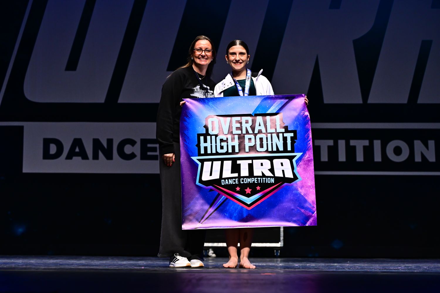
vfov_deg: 19.5
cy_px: 146
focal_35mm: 70
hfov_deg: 28.8
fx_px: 855
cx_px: 220
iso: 2500
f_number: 4
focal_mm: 70
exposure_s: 1/800
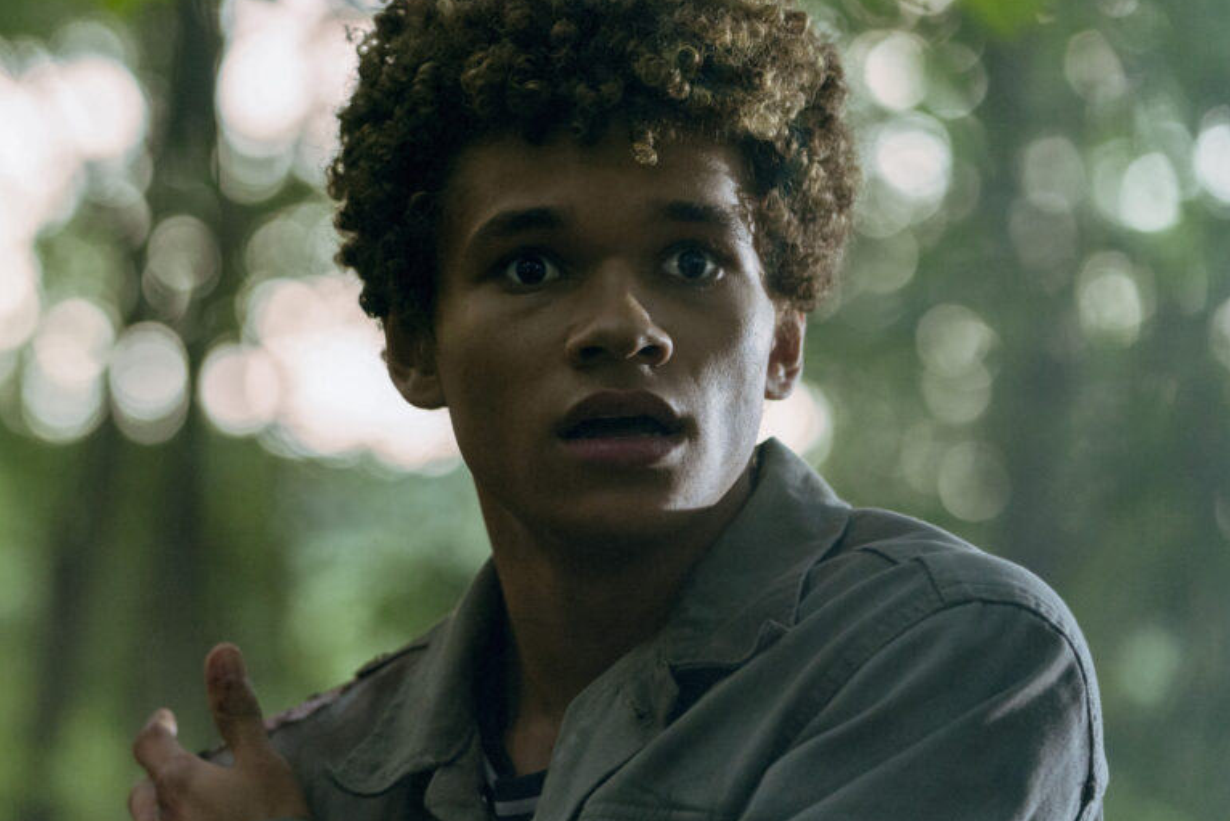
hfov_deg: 14.3
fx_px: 4886
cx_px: 448
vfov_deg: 9.6
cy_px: 410
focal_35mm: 143
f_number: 3.2
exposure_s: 1/800
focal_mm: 107
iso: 1600
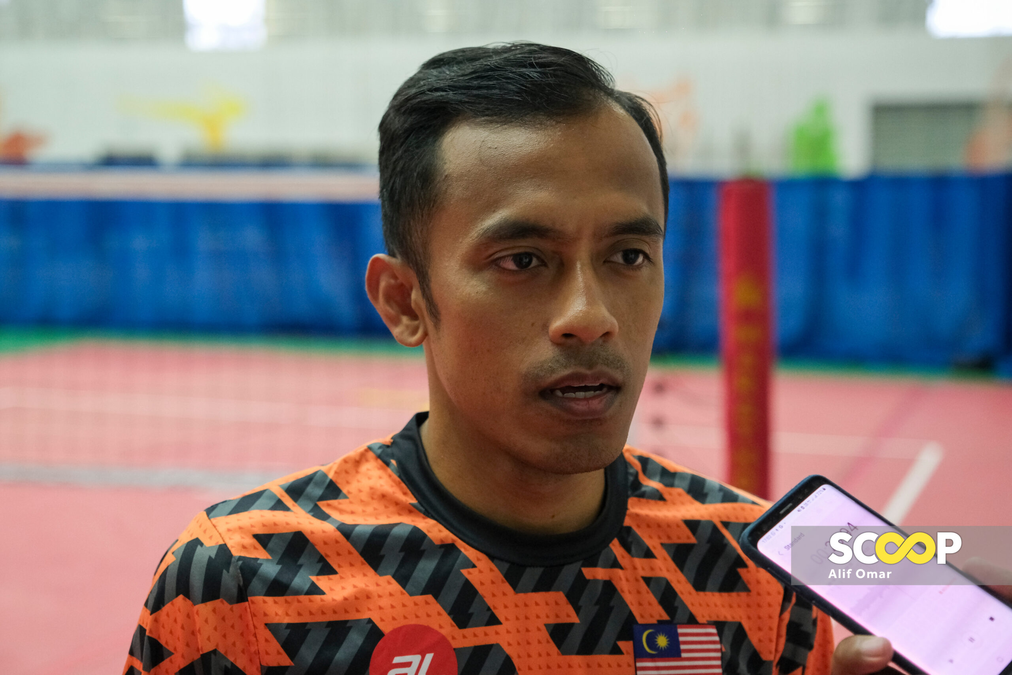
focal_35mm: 60
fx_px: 1687
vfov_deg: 22.6
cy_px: 338
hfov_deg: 33.4
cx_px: 506
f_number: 2.8
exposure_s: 1/200
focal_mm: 40.1
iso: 2500
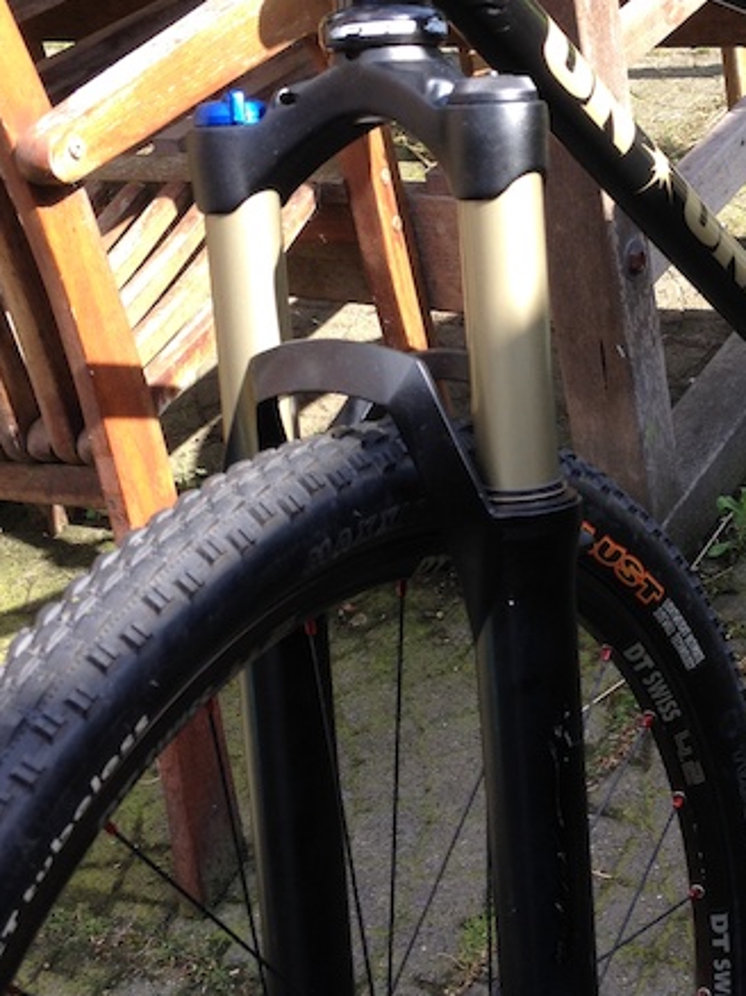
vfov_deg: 30.3
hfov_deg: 22.8
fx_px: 1841
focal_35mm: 64
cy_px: 453
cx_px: 528
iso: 50
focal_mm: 4.28
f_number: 2.4
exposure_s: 1/212
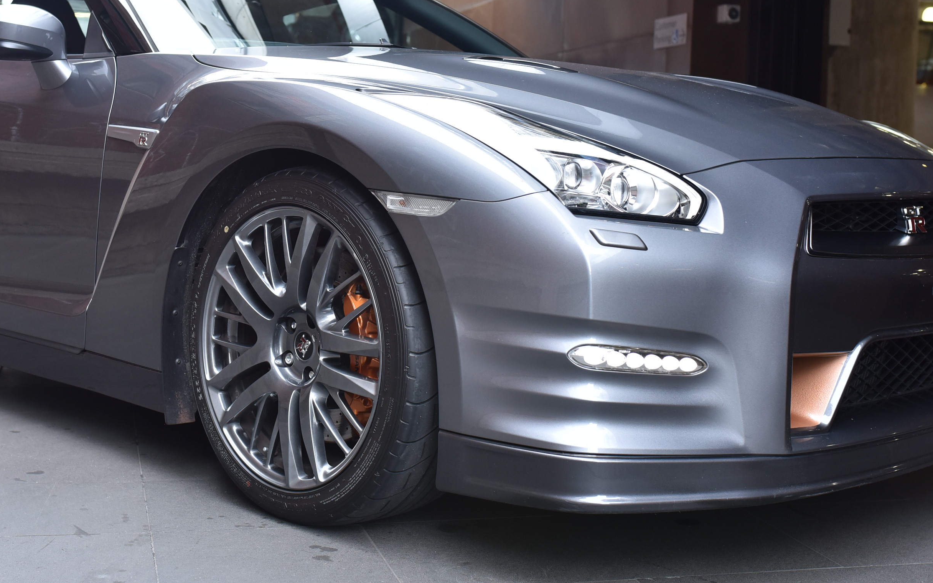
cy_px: 218
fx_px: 1373
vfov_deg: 23.9
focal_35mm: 54
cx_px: 391
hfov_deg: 37.4
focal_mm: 35
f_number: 4
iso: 400
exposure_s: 1/125
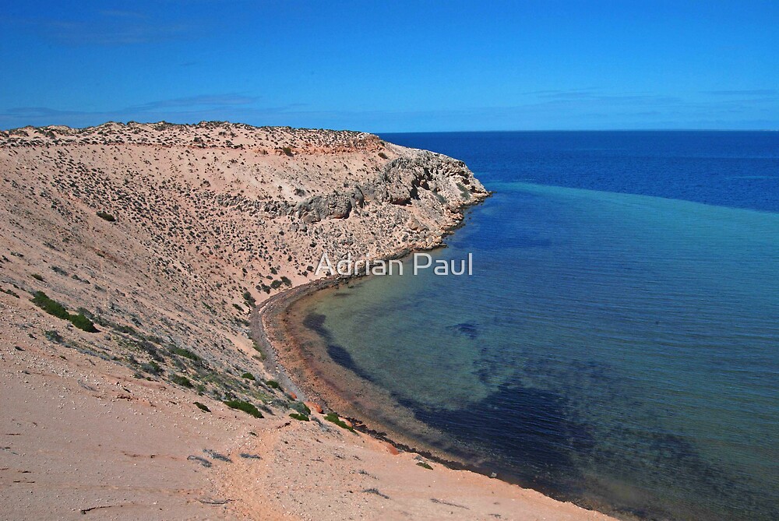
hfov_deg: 67.3
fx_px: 585
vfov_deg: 48.0
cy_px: 260
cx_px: 390
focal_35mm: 27
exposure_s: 1/60
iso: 200
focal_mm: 18
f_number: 22
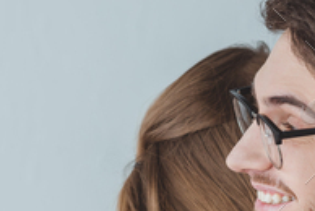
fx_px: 2261
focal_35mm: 258
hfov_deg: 8.0
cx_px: 125
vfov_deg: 5.3
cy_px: 188
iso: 250
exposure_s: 1/160
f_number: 4
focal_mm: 85
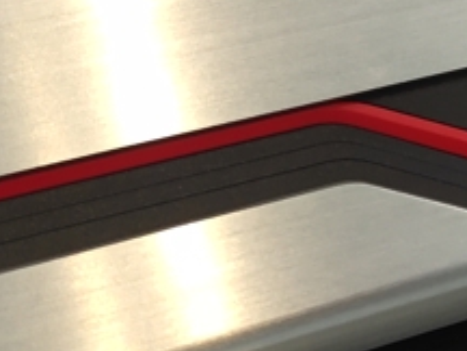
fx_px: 1686
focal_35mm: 125
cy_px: 144
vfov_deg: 11.9
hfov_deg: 15.4
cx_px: 510
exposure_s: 1/50
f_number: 1.8
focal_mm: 4.35
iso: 190
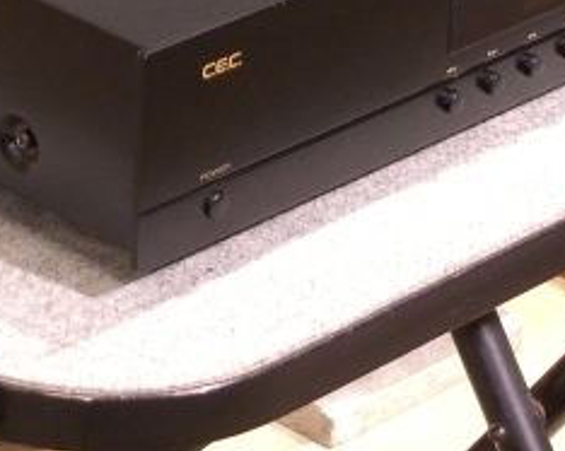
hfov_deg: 9.0
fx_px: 3577
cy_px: -48
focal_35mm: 214
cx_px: 273
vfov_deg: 7.2
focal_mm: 16.6
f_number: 4.4
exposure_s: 1/8
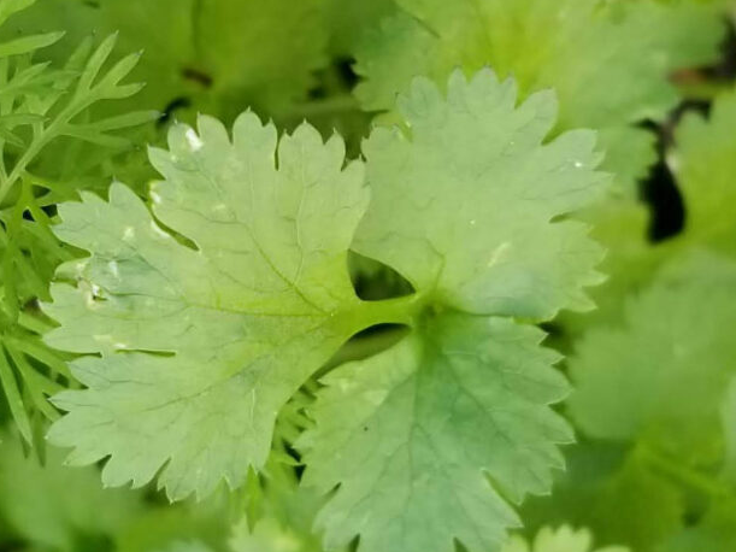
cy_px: 133
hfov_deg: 18.0
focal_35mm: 109
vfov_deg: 13.5
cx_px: 254
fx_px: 2317
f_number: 1.7
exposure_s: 1/227
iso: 50
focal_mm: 4.25
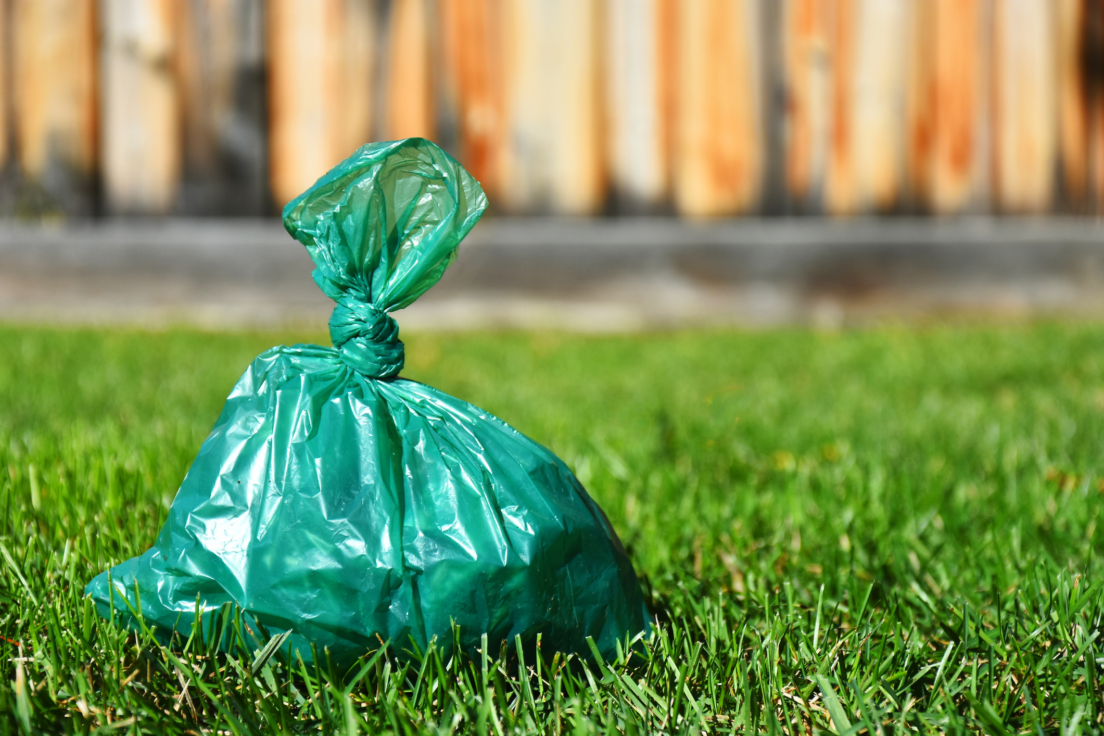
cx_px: 552
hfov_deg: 18.2
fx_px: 3450
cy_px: 368
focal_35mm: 112
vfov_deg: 12.2
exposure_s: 1/1250
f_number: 5.3
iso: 200
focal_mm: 75
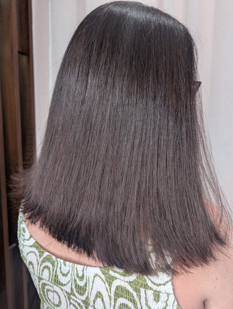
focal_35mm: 24
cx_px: 116
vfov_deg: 71.5
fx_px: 215
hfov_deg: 56.9
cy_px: 154
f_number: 1.85
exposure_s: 1/50
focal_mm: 6.81
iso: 42
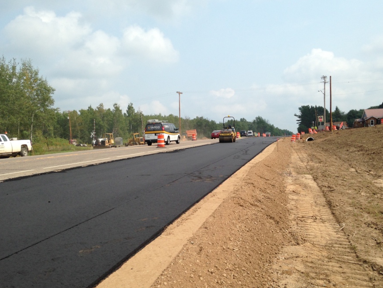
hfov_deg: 47.8
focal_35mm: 39
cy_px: 163
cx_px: 195
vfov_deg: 36.8
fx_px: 432
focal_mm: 4.12
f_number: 2.4
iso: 50
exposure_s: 1/1869
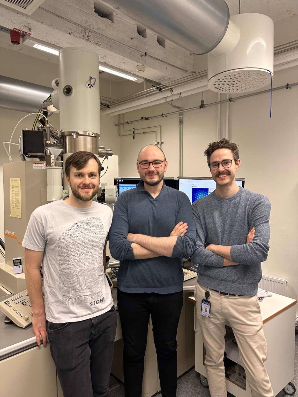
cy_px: 198
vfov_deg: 71.6
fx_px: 275
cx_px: 149
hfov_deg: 56.8
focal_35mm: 24
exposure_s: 1/60
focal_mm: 6.86
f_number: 1.78
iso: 250
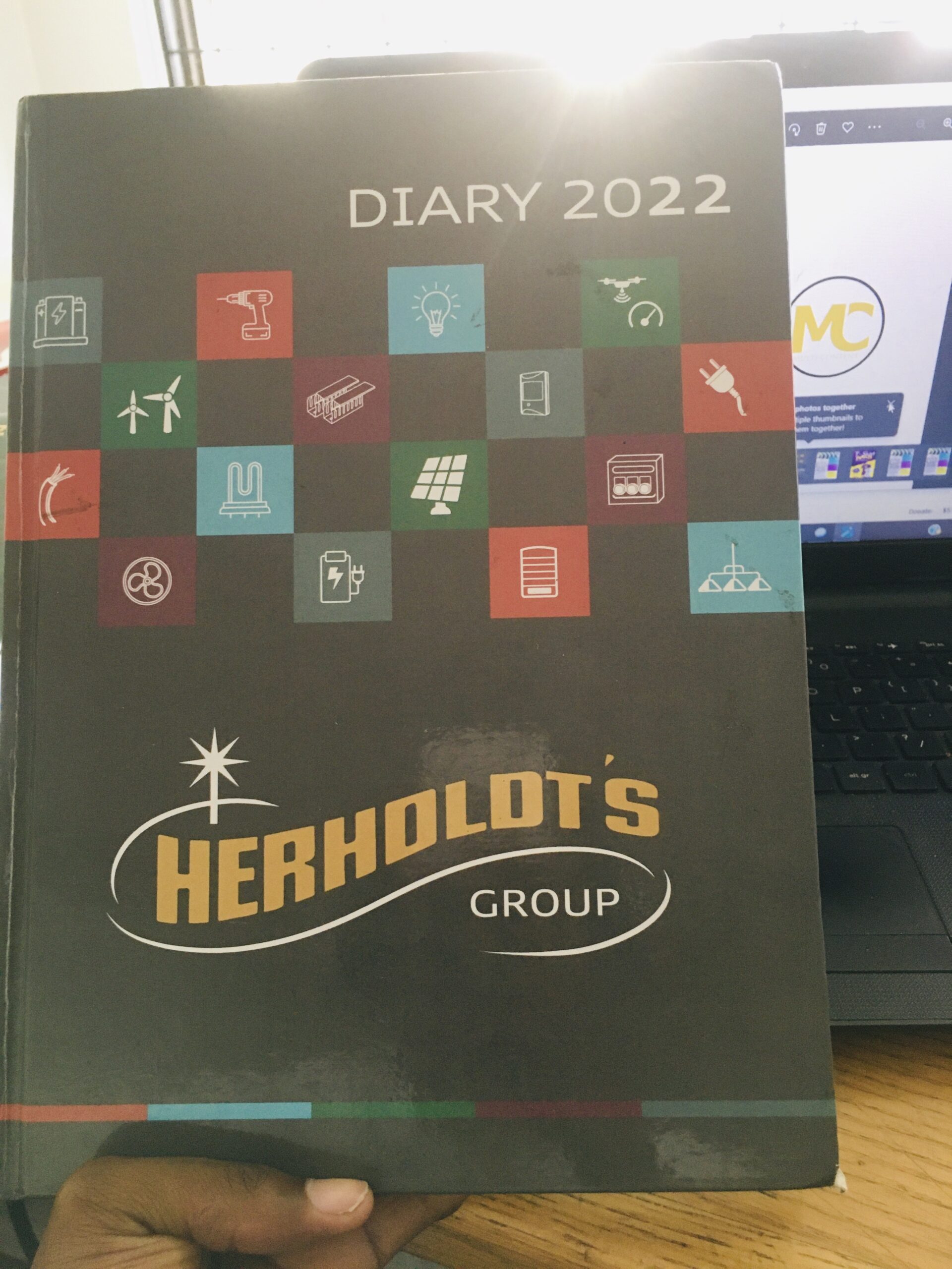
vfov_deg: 61.7
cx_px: 476
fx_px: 1063
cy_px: 634
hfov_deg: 48.2
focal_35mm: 29
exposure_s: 1/33
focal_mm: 4.15
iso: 160
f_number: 2.2
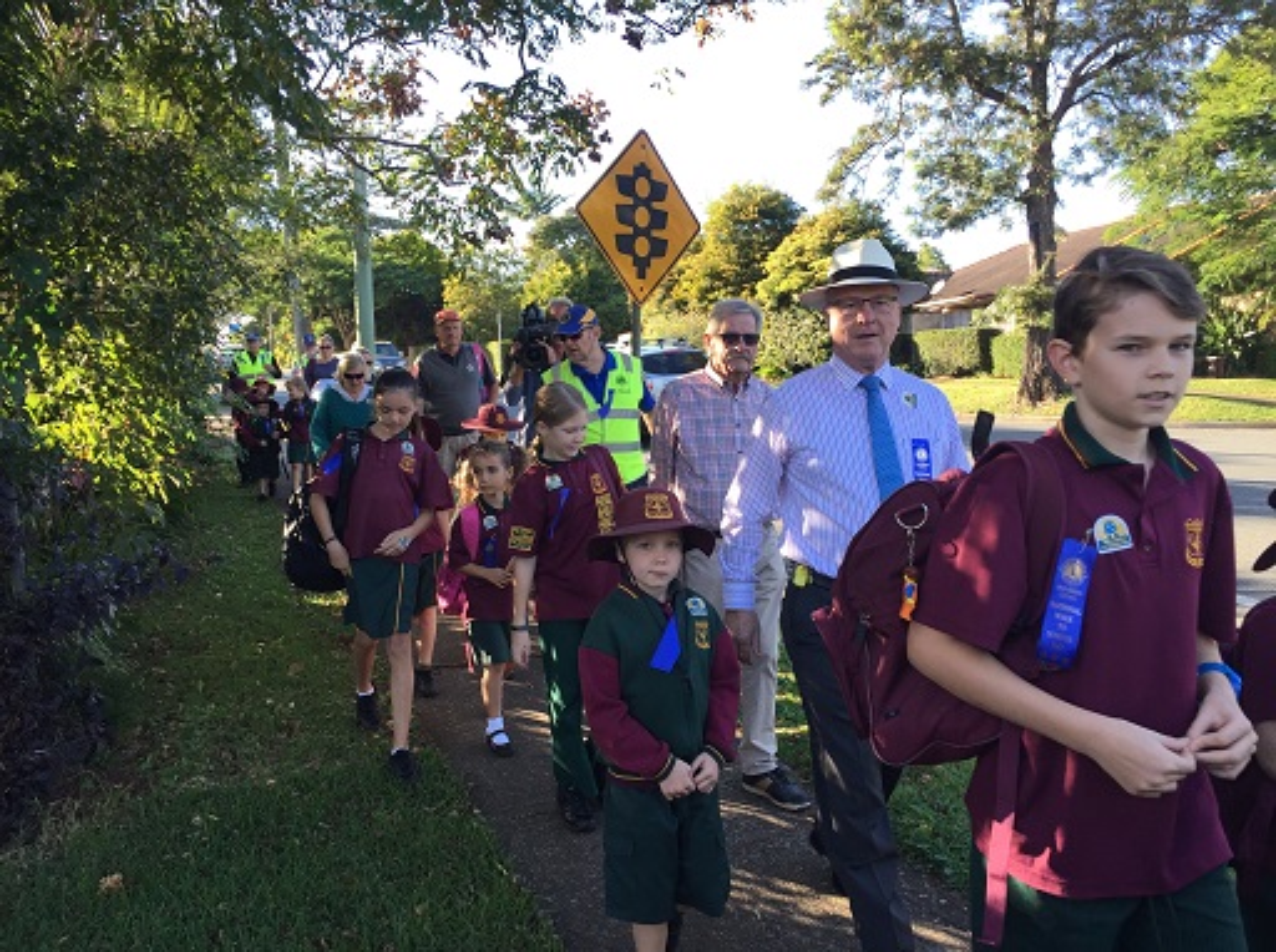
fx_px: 1067
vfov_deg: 48.1
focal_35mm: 29
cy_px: 476
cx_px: 638
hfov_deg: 61.8
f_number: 2.2
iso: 32
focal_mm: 4.15
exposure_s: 1/233
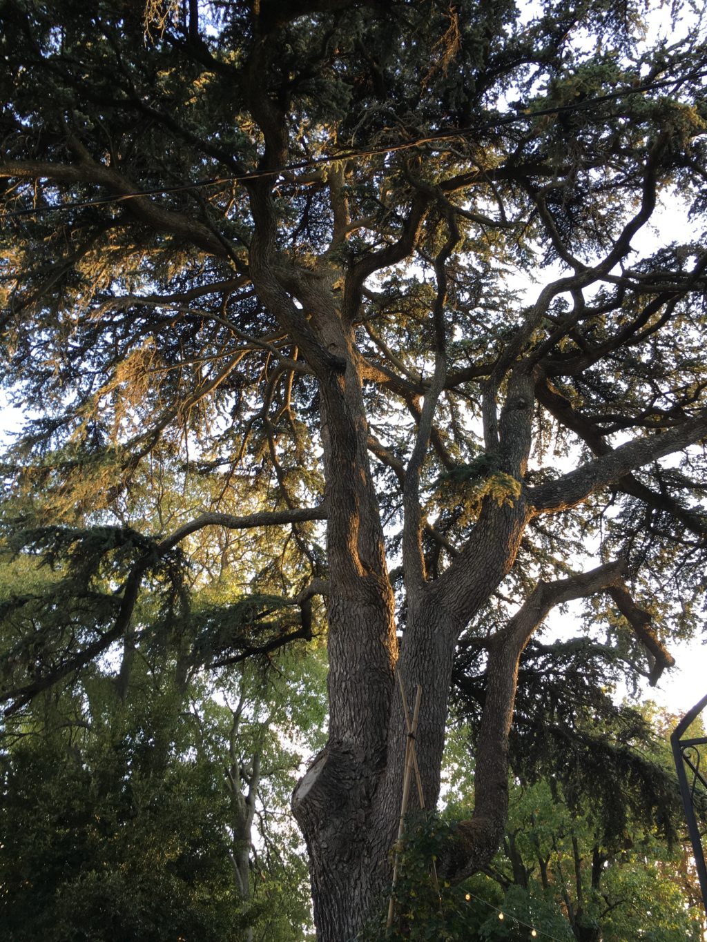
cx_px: 354
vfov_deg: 61.7
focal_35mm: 29
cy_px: 471
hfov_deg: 48.2
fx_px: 790
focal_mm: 4.15
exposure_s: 1/100
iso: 32
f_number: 2.2
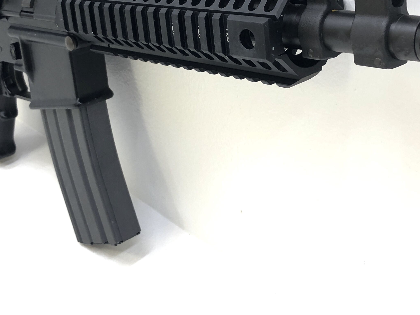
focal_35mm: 55
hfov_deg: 34.9
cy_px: 55
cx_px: 211
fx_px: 667
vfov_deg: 26.0
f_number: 1.8
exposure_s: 1/24
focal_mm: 3.99
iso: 40
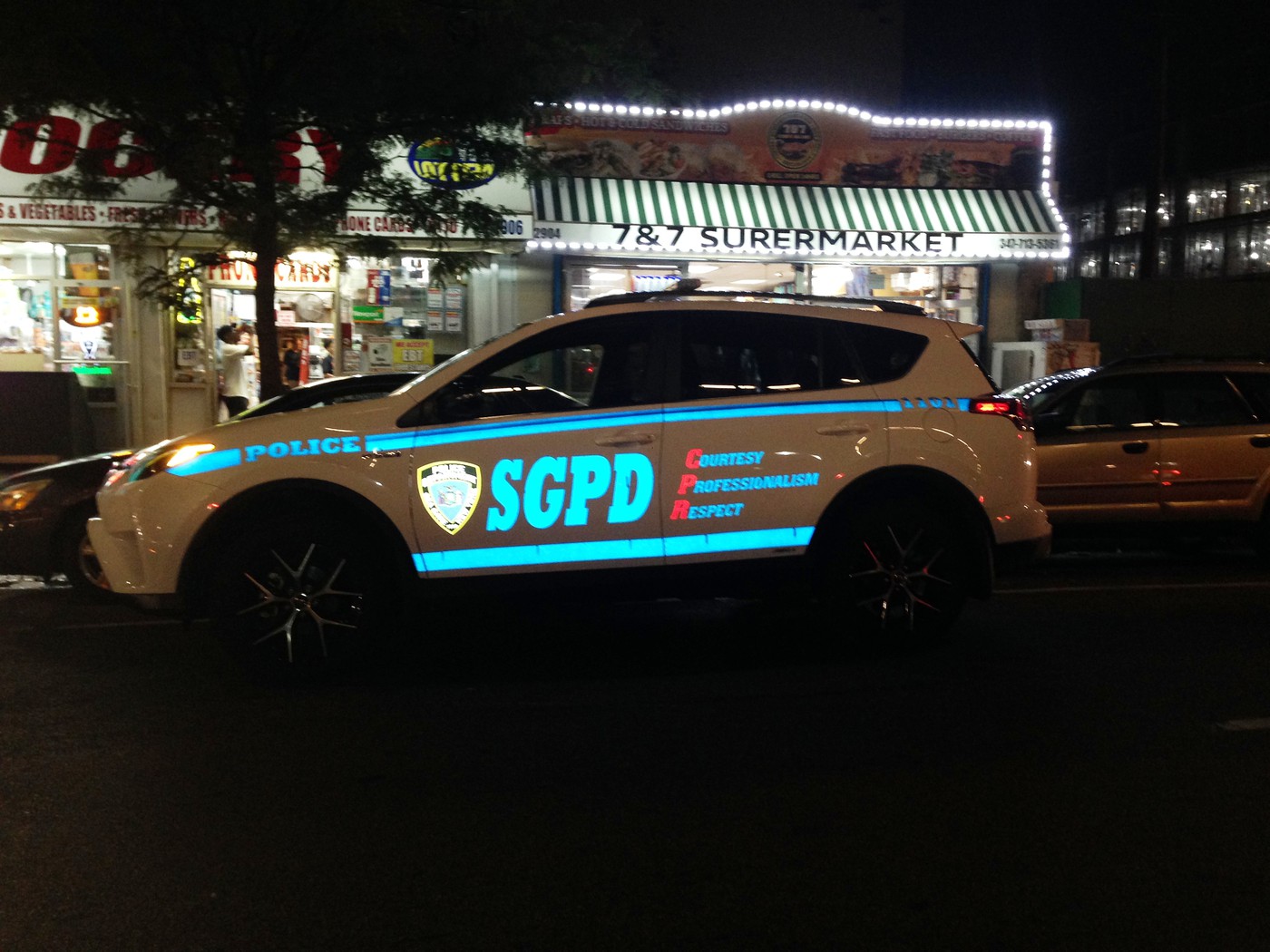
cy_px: 476
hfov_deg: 55.4
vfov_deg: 42.9
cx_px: 635
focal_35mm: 33
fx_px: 1211
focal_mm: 4.12
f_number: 2.4
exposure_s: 1/20
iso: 125
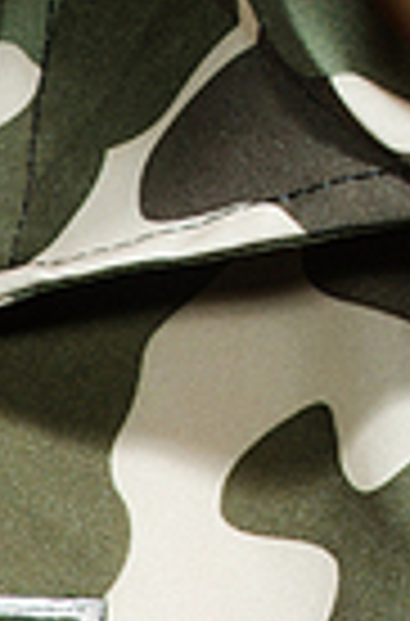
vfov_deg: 2.9
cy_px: -605
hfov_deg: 2.0
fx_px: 12010
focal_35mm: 698
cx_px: 694
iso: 100
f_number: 8
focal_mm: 85
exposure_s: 1/200
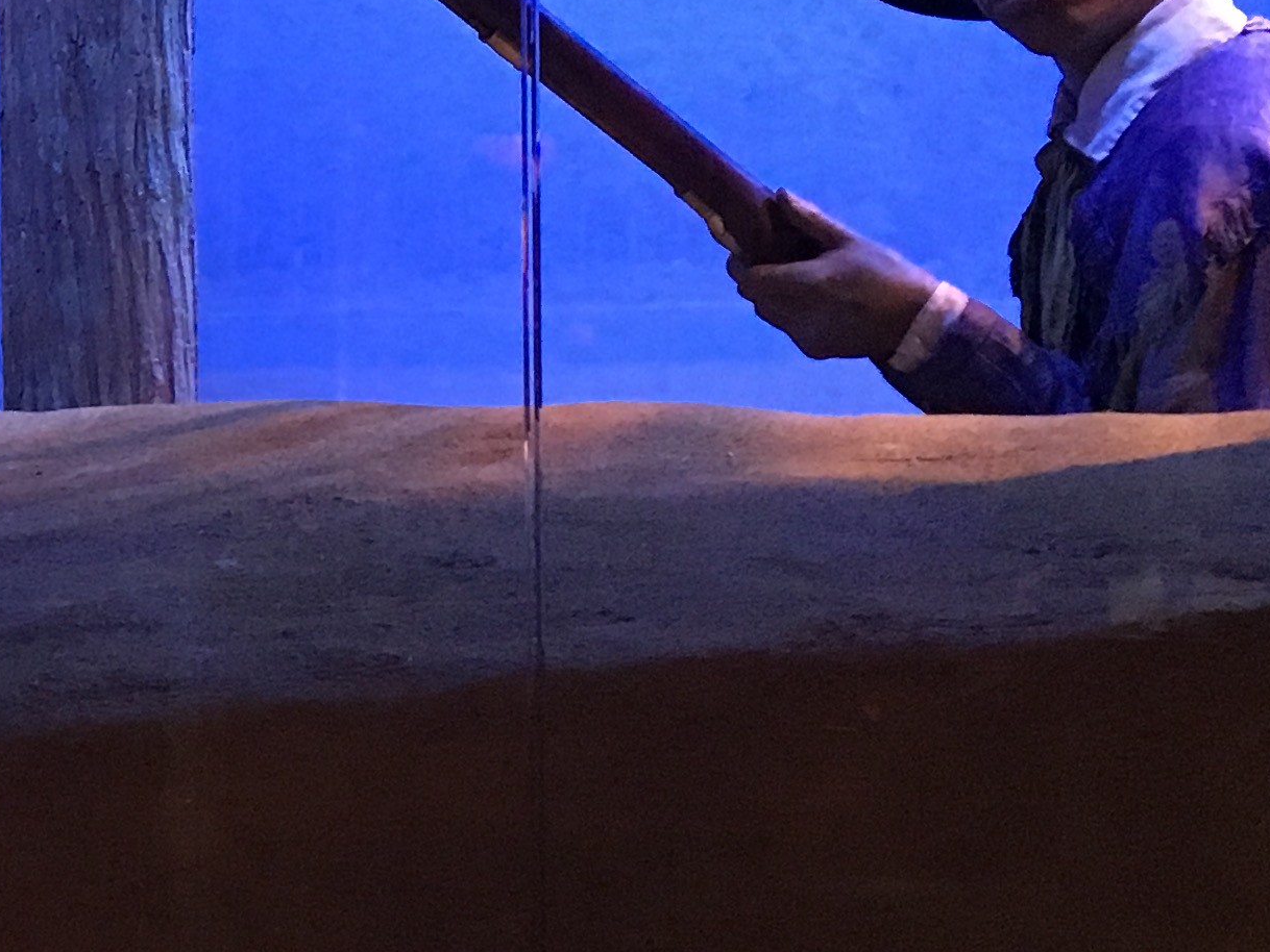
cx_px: -561
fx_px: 3523
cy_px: 161
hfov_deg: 18.4
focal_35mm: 96
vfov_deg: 15.3
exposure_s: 1/15
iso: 250
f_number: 2.2
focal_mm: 4.15
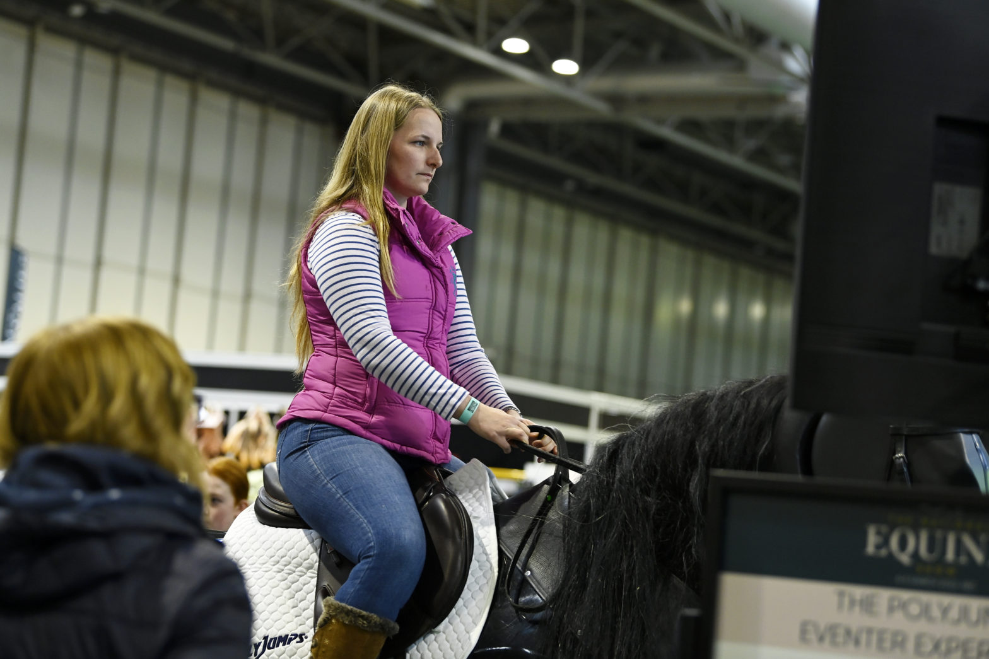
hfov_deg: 21.5
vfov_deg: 14.4
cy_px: 330
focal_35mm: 95
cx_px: 494
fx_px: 2609
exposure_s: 1/125
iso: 2000
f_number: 3.5
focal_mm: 95
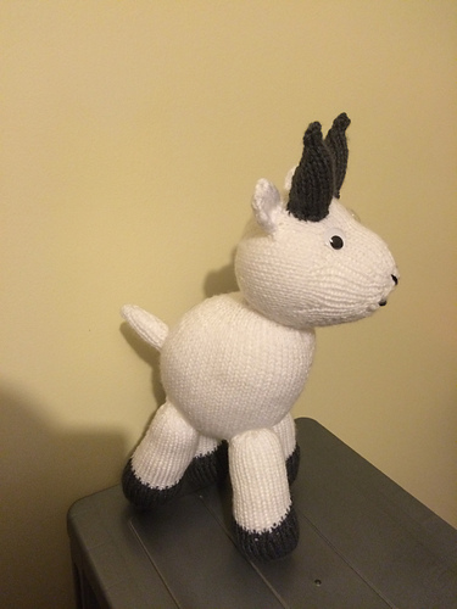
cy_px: 304
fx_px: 510
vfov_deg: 61.7
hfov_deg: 48.2
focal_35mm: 29
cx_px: 228
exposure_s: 1/20
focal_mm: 4.15
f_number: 2.2
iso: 250
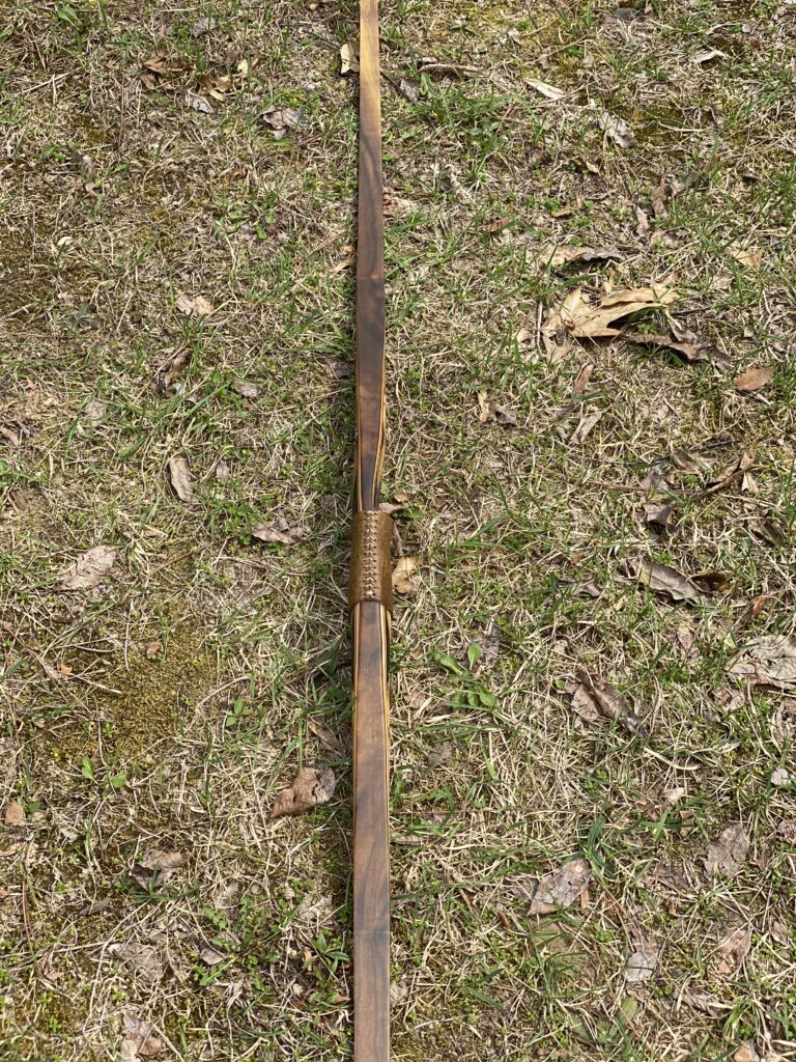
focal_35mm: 52
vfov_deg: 36.8
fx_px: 1594
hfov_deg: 28.0
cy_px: 531
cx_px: 398
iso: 20
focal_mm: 6
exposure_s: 1/675
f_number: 2
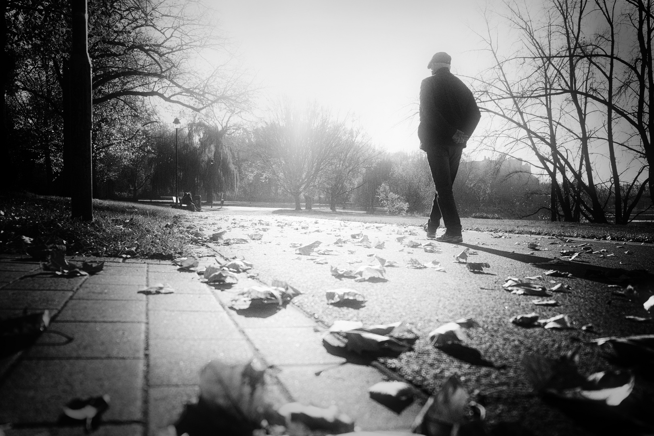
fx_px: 490
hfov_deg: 67.4
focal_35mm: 27
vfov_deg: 47.9
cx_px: 327
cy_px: 218
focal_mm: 18
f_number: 3.2
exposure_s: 1/3800
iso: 320
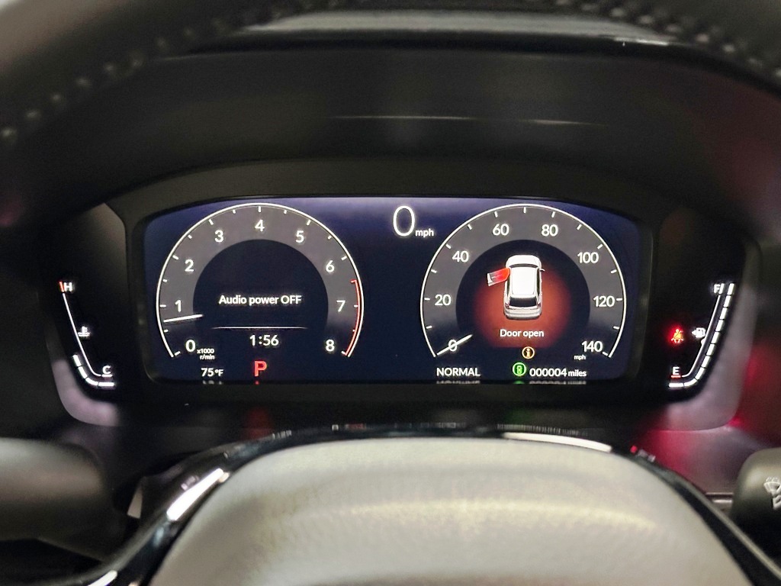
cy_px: 293
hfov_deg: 39.7
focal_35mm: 48
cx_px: 390
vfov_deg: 30.3
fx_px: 1083
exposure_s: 1/24
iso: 640
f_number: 1.78
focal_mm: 6.86
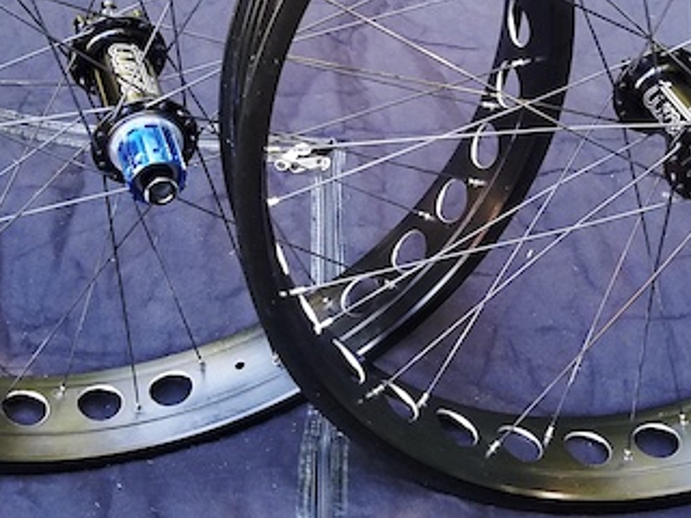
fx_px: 1298
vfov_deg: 22.1
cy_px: 63
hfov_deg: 29.8
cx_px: 374
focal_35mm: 65
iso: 125
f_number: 1.7
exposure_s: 1/33
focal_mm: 4.2
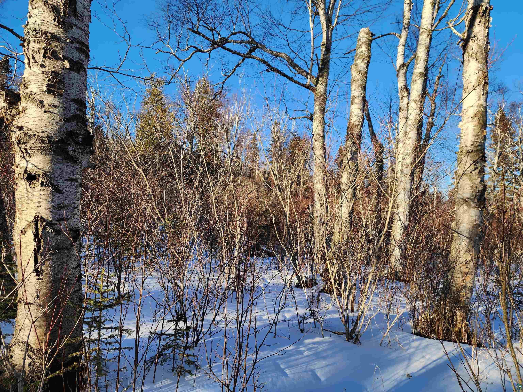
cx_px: 262
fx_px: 347
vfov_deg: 58.9
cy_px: 196
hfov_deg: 73.9
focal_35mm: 23
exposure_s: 1/364
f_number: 1.8
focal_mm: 6.4
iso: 12
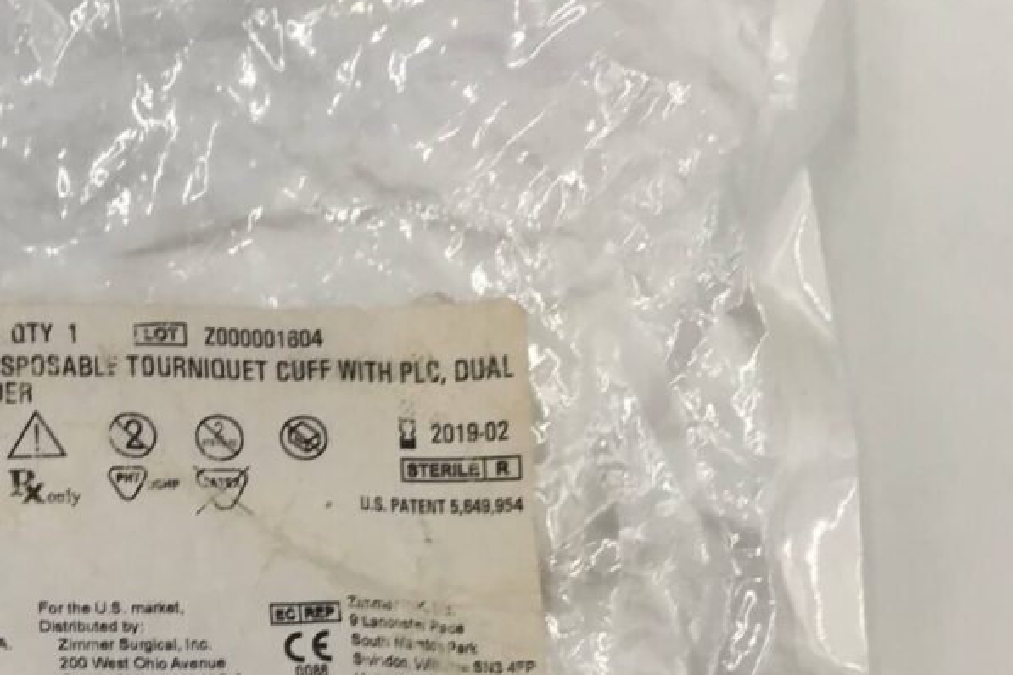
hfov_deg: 30.3
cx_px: 210
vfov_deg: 20.4
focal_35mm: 65
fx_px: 1829
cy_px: 630
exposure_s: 1/60
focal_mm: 3.99
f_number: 1.8
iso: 32
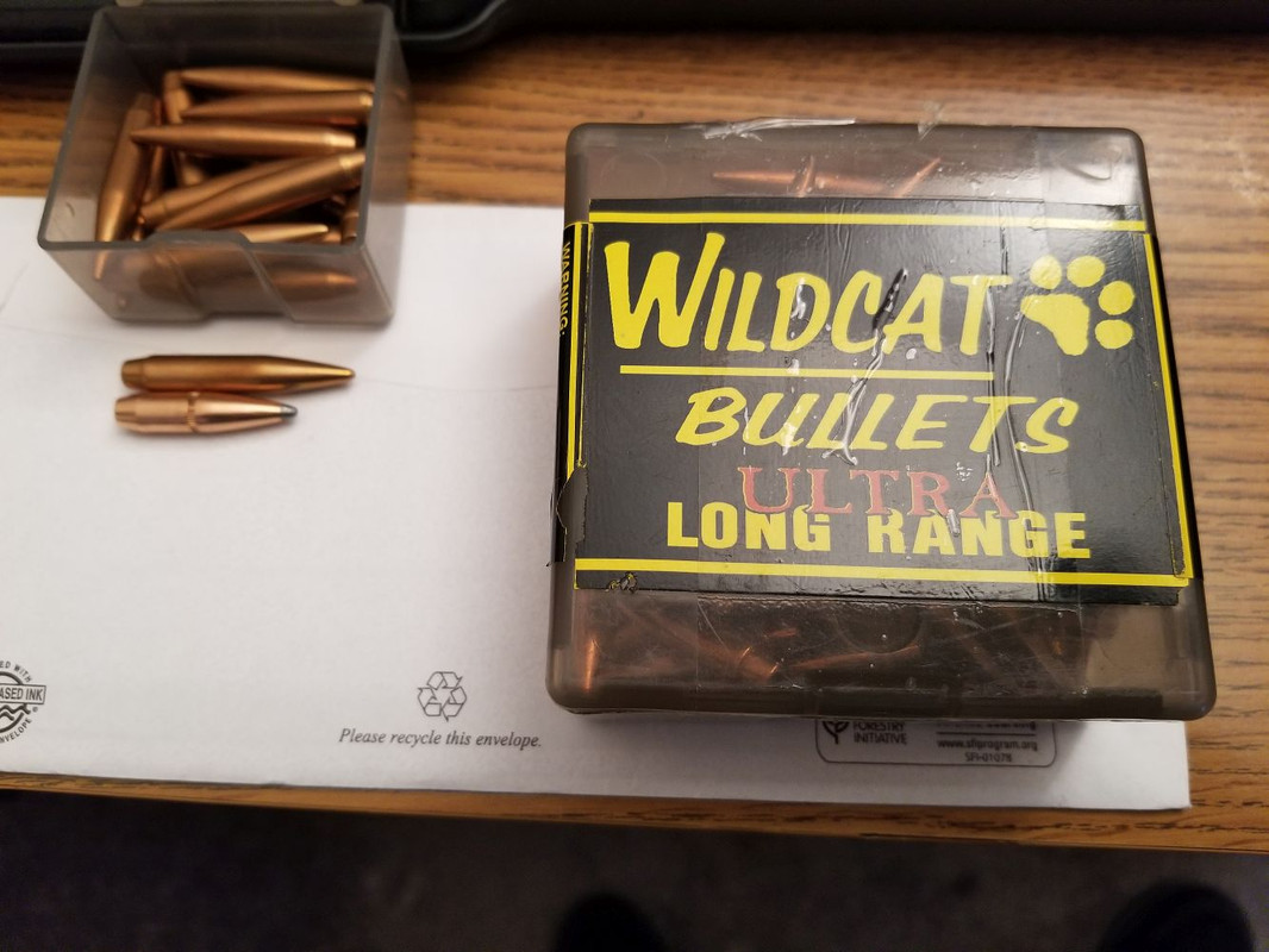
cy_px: 476
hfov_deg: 67.3
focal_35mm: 26
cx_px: 634
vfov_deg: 53.1
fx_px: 953
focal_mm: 4.25
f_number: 1.7
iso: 200
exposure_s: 1/30
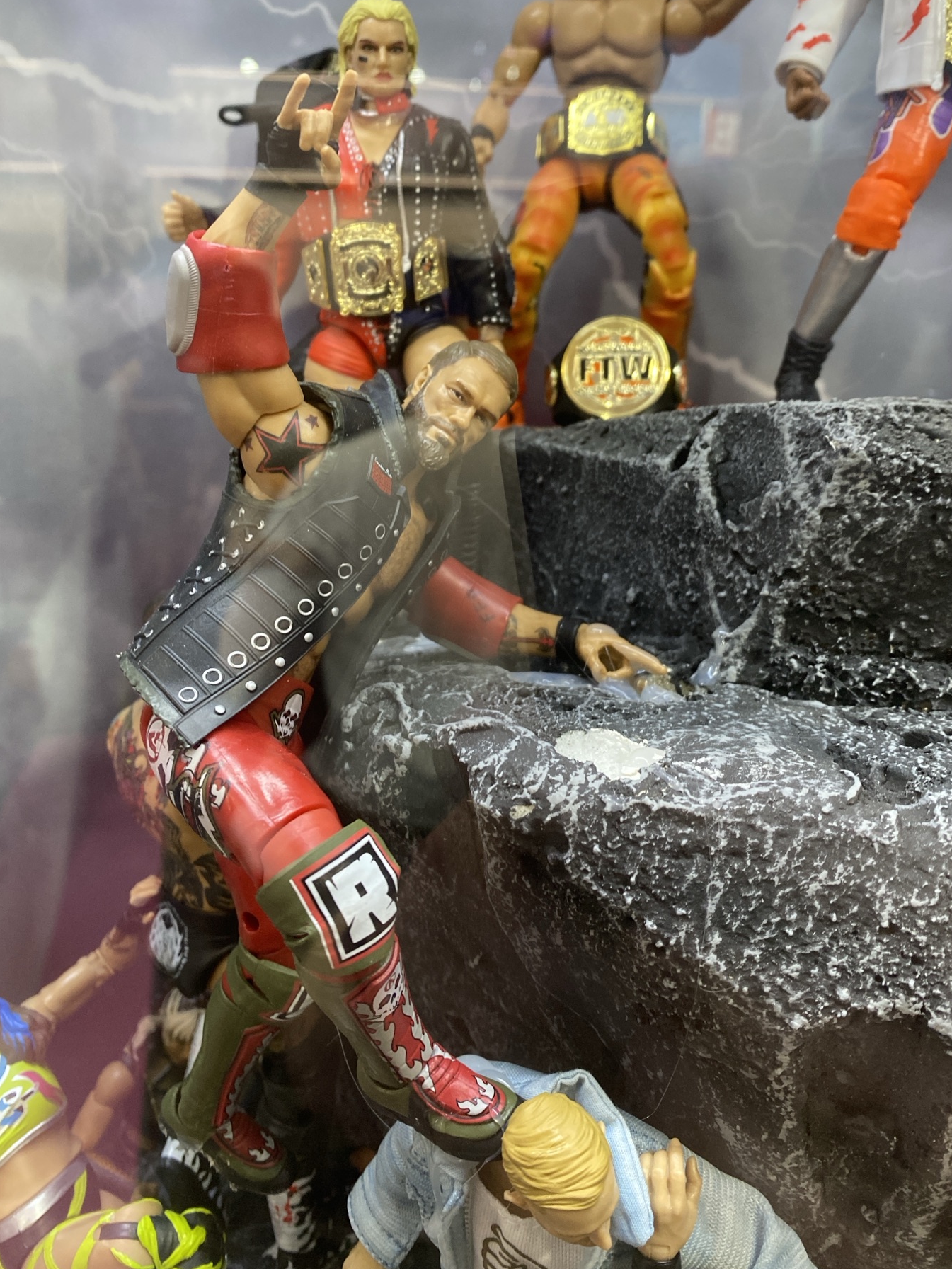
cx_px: 466
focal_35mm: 29
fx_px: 1063
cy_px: 575
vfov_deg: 61.5
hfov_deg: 48.2
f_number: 1.8
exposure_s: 1/60
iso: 160
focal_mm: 4.25
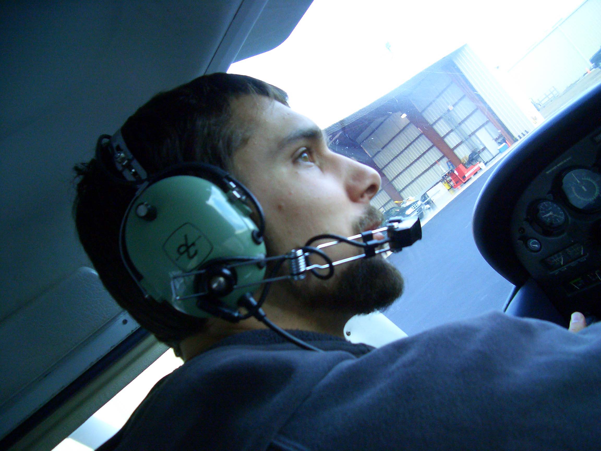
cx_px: 300
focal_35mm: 35
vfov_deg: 40.7
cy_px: 226
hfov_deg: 52.6
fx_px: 608
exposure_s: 1/100
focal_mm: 5.8
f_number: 2.6
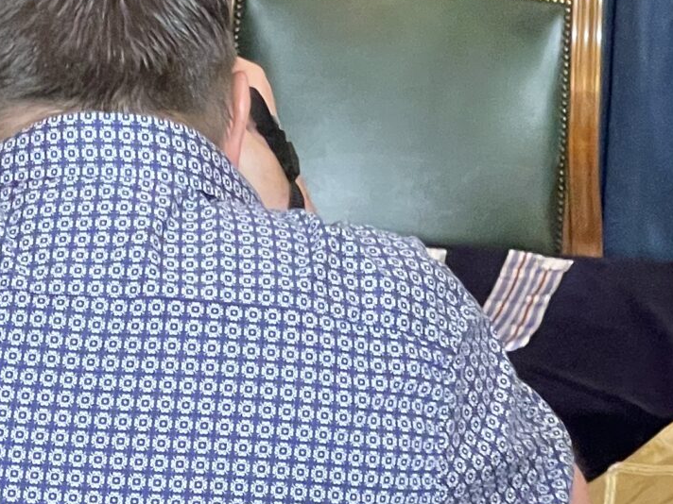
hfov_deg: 8.5
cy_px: -150
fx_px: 4472
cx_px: -117
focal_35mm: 230
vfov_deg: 6.4
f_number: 2.2
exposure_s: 1/60
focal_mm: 7.5
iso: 500
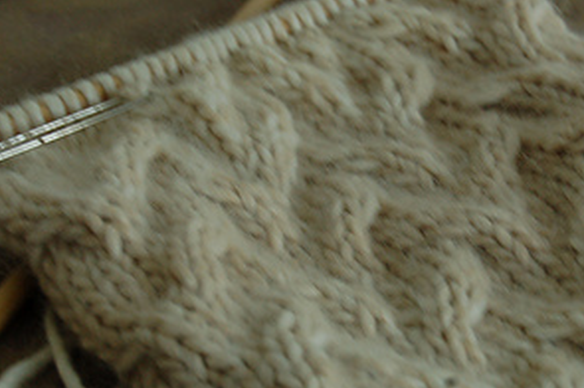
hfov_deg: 14.6
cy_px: 259
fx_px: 2266
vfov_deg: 9.8
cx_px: 453
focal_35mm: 140
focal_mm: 55
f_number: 5.6
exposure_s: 1/8
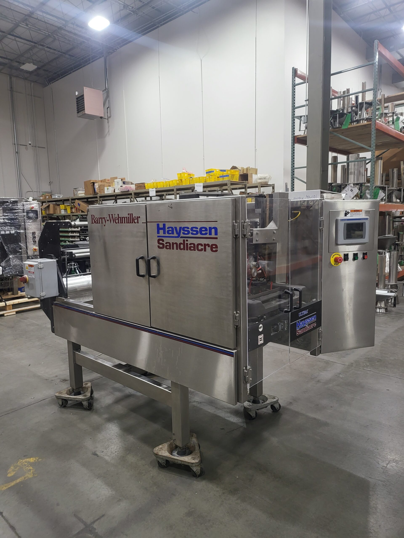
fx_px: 373
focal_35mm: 24
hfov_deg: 56.8
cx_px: 202
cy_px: 269
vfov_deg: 71.6
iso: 160
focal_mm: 5
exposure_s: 1/120
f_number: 1.8
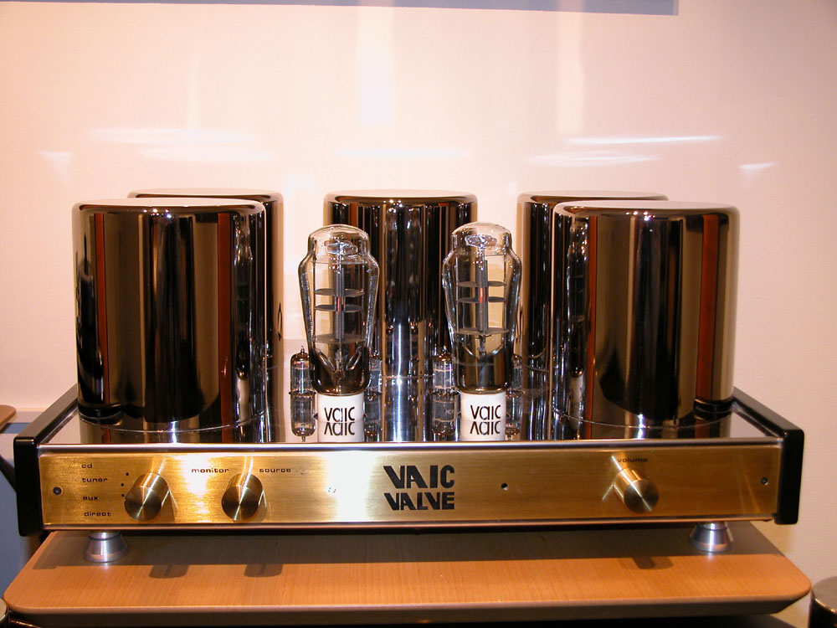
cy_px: 314
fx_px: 1112
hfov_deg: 41.2
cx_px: 418
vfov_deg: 31.5
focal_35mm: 46
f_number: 3
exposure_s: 1/4.2
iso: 105
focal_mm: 11.6
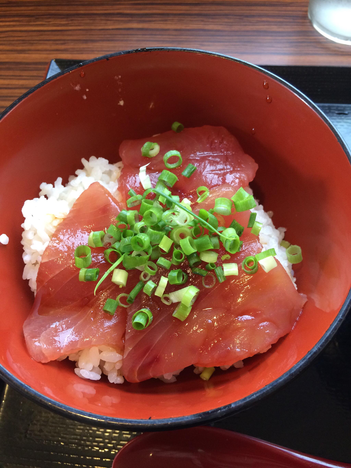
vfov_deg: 61.7
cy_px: 234
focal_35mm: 29
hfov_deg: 48.2
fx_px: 392
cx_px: 176
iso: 125
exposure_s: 1/30
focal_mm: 4.15
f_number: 2.2
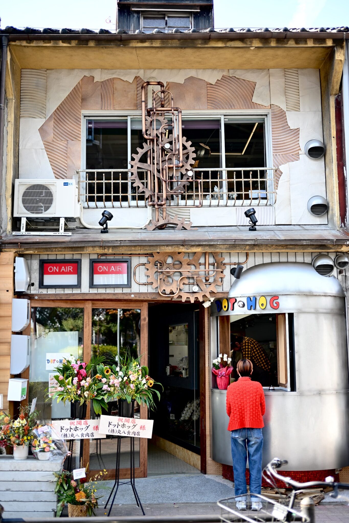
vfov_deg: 48.5
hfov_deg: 33.4
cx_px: 174
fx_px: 582
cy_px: 262
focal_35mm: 40
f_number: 2
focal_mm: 40
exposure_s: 1/250
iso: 100
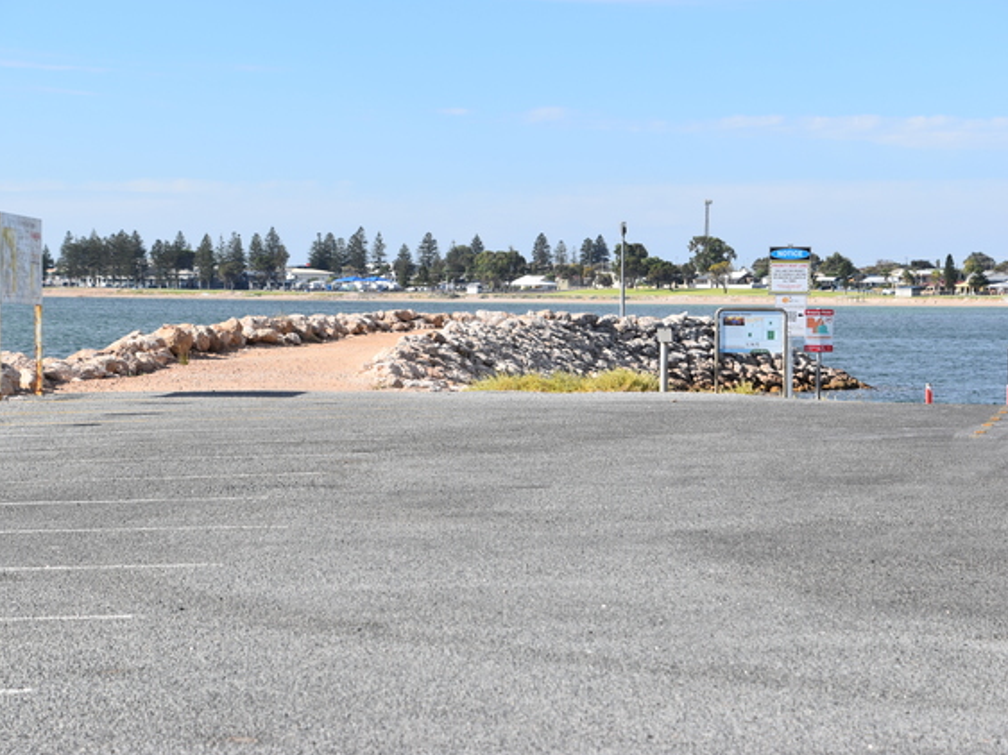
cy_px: 377
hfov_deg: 18.5
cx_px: 492
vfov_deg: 13.9
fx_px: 3102
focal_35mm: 107
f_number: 6.7
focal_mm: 65
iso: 200
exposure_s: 1/750
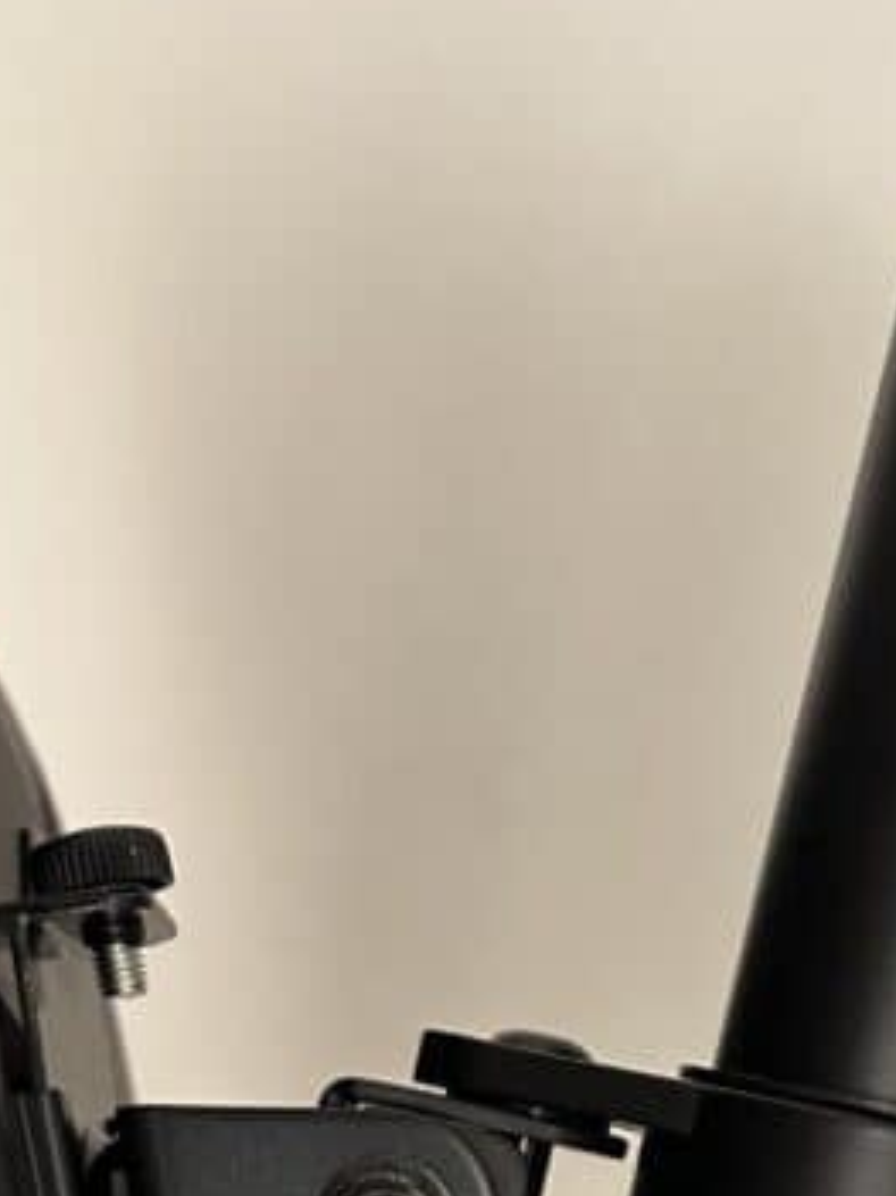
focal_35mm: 70
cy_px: 1428
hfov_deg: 21.0
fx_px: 2417
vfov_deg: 25.1
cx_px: 555
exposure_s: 1/40
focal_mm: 6.86
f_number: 1.78
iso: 800
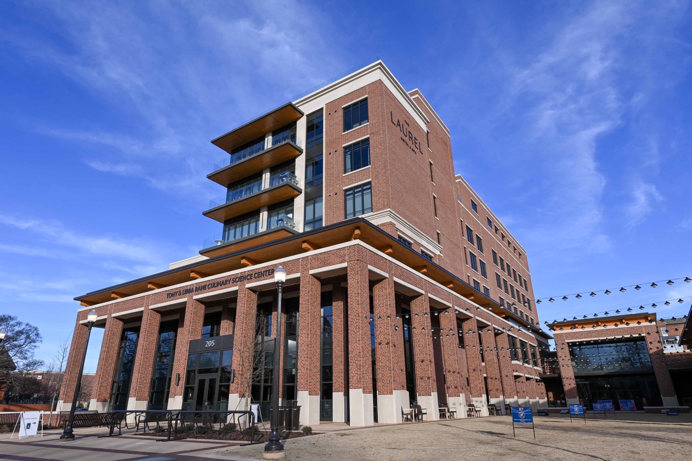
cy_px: 230
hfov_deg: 78.6
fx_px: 423
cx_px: 346
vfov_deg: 57.2
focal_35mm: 22
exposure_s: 1/500
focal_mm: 22
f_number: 8
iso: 200
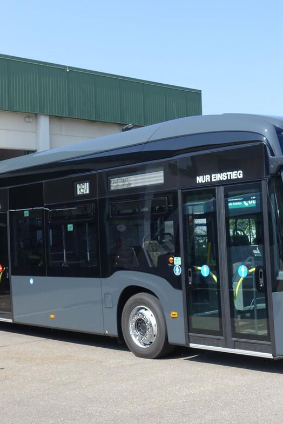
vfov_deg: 36.2
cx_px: 147
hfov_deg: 24.6
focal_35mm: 55
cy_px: 215
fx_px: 648
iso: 200
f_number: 5
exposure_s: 1/500
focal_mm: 13.34
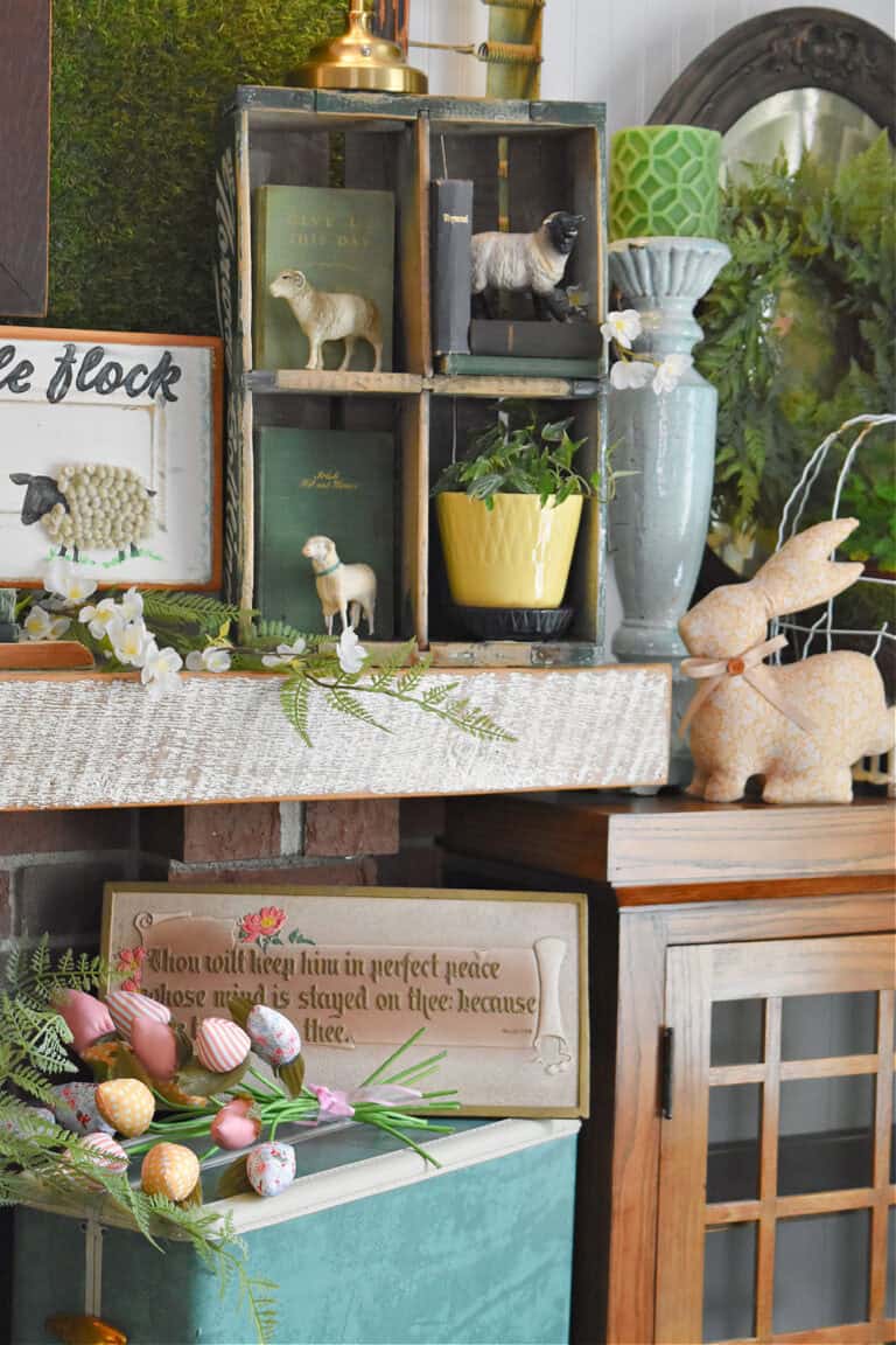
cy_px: 672
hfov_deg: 18.9
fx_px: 2688
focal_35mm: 72
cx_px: 448
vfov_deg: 28.1
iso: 1800
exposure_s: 1/60
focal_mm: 48
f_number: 5.3
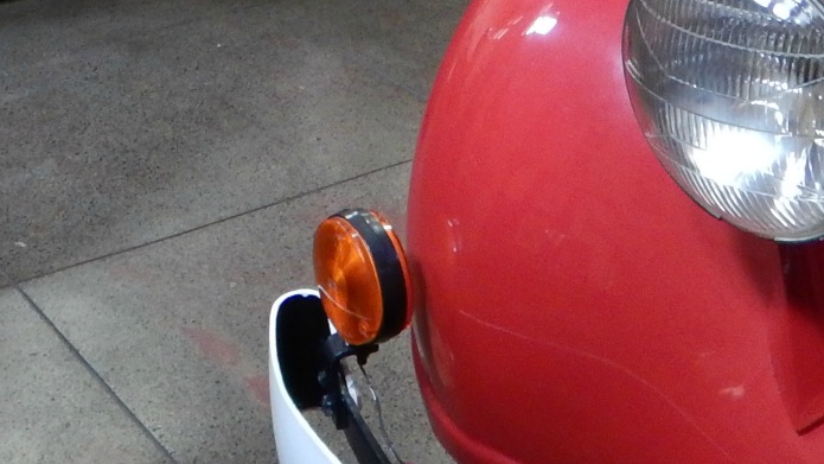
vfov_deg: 13.9
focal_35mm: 77
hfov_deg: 27.3
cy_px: -387
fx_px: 1682
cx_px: 248
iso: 400
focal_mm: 4.3
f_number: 2.8
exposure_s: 1/15
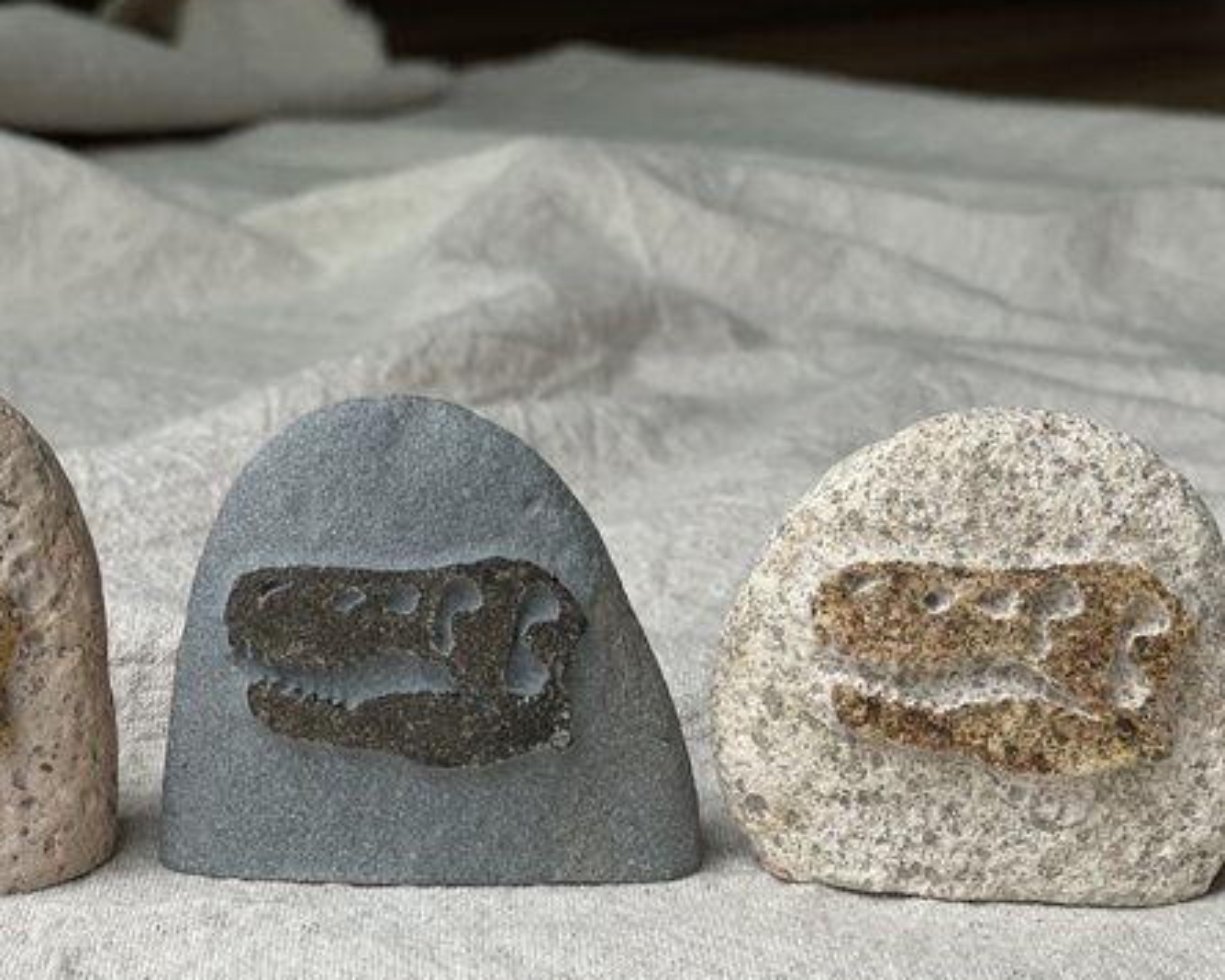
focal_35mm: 73
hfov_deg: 25.9
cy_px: 625
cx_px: 388
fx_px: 2647
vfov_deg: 20.9
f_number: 2
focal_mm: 6
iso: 32
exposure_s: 1/1142
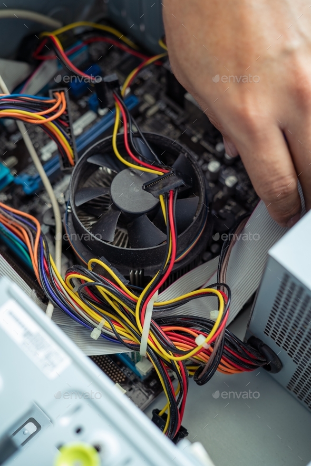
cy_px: 233
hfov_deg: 27.0
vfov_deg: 39.6
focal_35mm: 50
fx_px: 648
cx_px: 156
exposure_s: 1/60
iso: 160
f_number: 4
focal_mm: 50
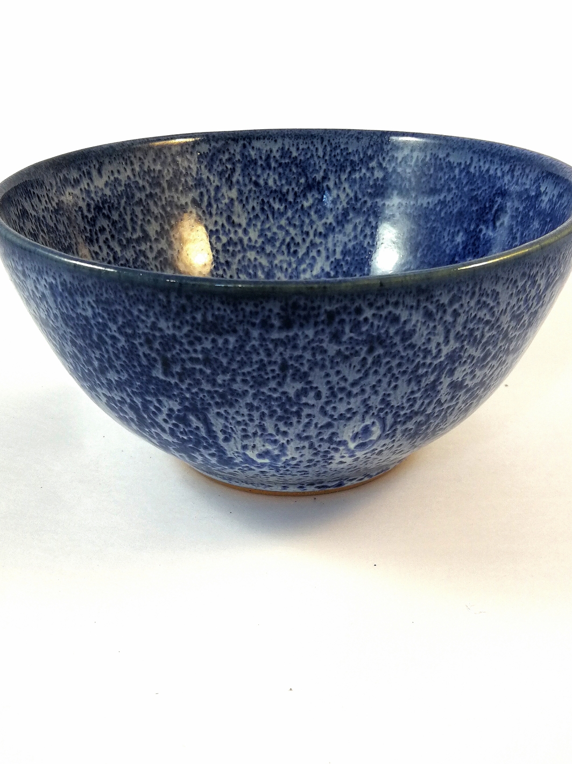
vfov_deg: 51.2
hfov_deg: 39.6
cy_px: 330
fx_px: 793
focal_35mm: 36
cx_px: 293
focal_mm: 3.95
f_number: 2.2
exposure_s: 1/50
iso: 64
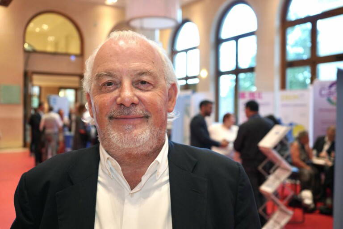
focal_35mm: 37
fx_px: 353
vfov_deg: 35.9
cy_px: 114
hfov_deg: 51.9
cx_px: 172
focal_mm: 37
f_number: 4
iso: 3200
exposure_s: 1/160
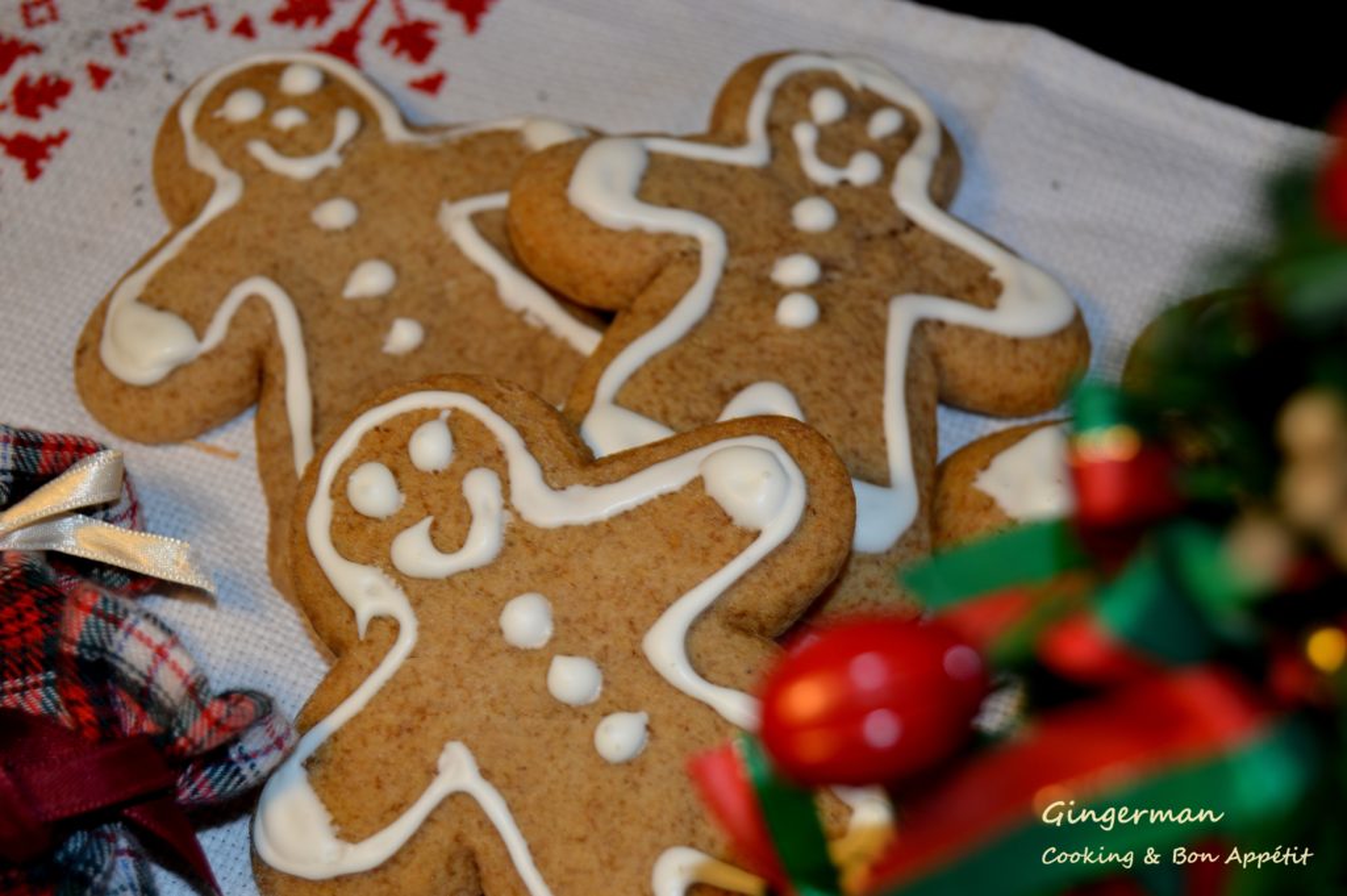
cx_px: 674
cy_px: 448
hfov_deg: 27.0
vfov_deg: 18.2
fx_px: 2804
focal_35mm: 75
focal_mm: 50
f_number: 5.6
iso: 100
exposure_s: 1/20
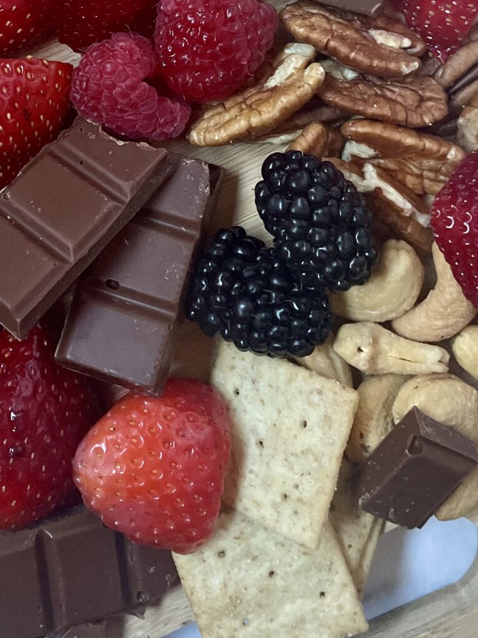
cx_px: 111
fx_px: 1197
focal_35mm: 65
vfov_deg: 27.9
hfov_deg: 22.3
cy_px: -14
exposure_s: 1/60
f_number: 1.6
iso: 160
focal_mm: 4.2
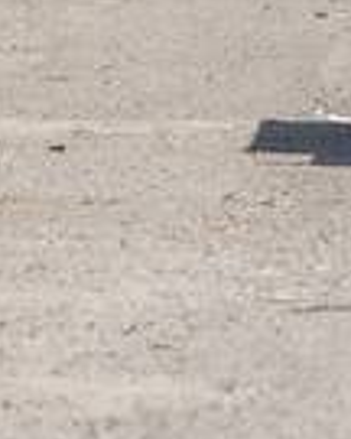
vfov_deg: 1.5
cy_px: -146
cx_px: 484
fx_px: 17309
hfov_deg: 1.2
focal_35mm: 1333
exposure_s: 1/1600
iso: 400
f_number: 5.6
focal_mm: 160
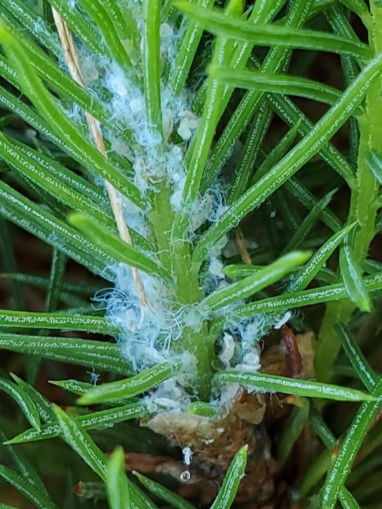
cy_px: 254
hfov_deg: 53.1
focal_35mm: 26
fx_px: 383
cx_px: 191
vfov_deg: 67.3
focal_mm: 4.3
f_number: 2.4
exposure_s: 1/100
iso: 50
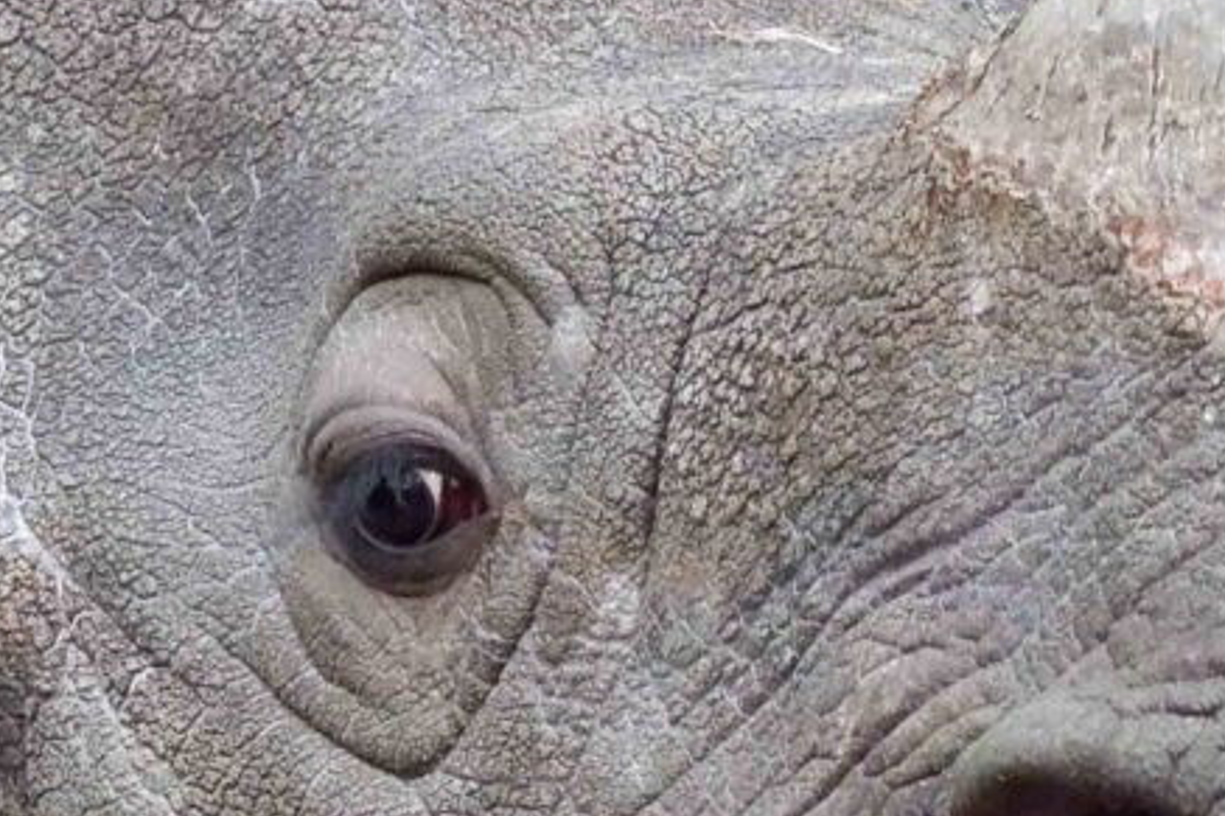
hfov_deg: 2.2
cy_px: 579
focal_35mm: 938
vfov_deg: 1.5
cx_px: -684
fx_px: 31904
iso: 1250
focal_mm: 100
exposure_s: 1/250
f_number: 4
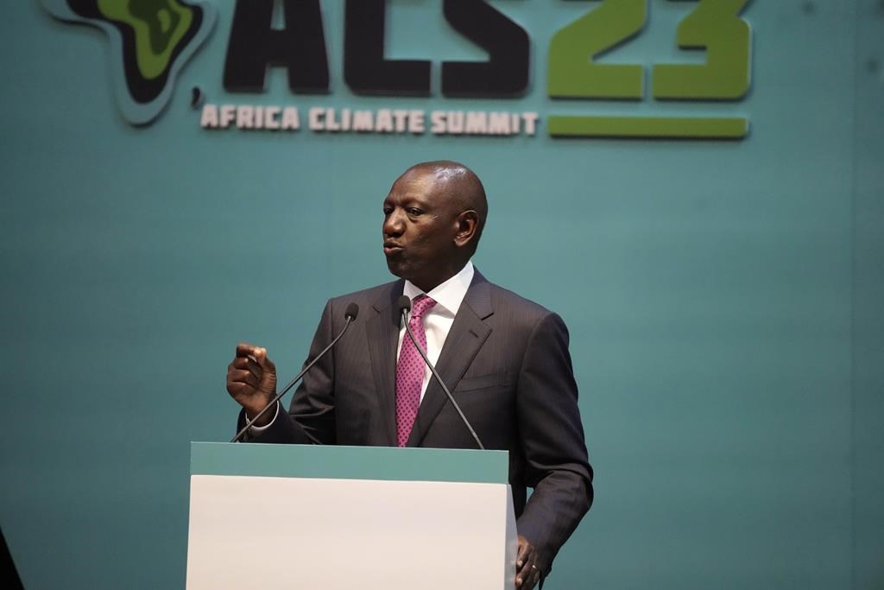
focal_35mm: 400
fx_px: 9823
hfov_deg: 5.2
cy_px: 295
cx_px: 442
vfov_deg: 3.4
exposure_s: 1/1000
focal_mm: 400
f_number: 5.6
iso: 10000
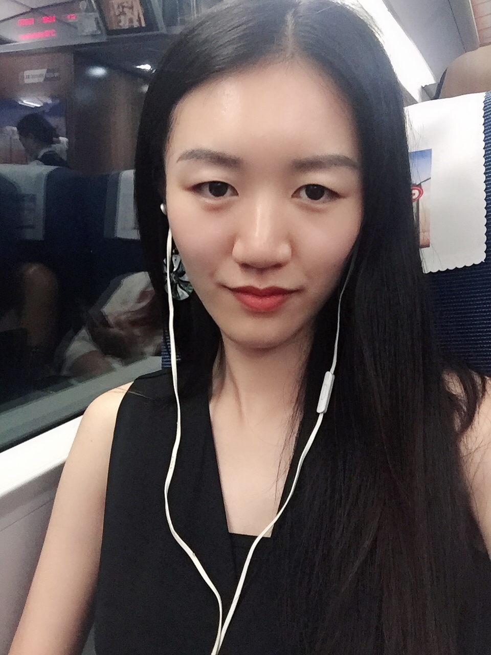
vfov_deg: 58.4
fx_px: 586
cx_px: 246
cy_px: 328
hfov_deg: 45.4
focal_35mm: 31
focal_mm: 2.65
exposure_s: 1/20
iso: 320
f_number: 2.2
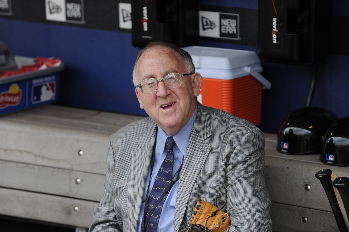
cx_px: 174
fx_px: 1937
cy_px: 116
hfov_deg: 10.3
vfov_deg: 6.9
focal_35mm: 200
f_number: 3.5
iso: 400
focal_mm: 200
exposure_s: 1/250
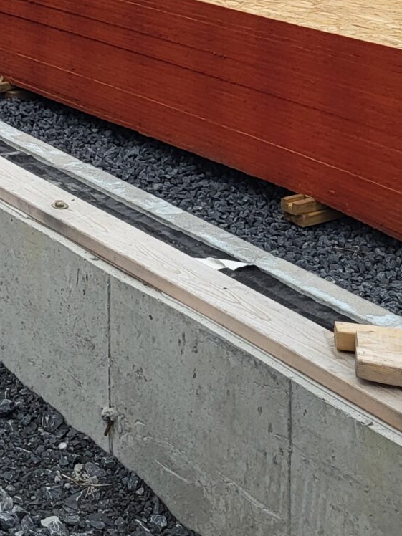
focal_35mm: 89
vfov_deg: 19.7
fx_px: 1378
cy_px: -212
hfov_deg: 15.7
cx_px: -134
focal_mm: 5.4
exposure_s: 1/1414
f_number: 1.8
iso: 40
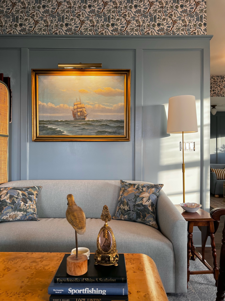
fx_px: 225
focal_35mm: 26
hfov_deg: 53.0
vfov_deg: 67.3
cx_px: 112
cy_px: 150
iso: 64
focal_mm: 5.7
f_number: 1.5
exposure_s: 1/121
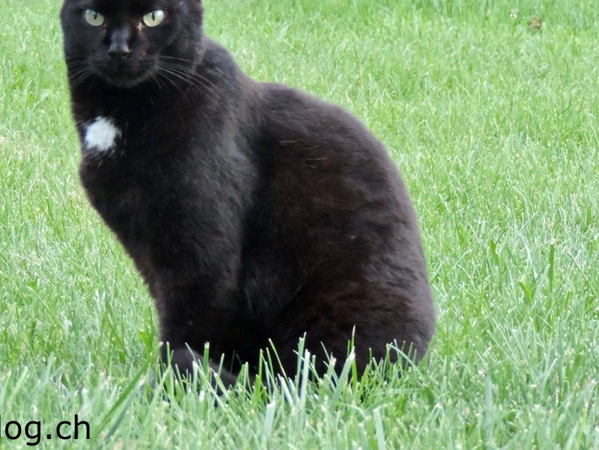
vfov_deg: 7.0
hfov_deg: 9.3
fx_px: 3670
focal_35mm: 212
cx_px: 201
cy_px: 164
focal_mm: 25.8
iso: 800
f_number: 4.4
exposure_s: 1/50
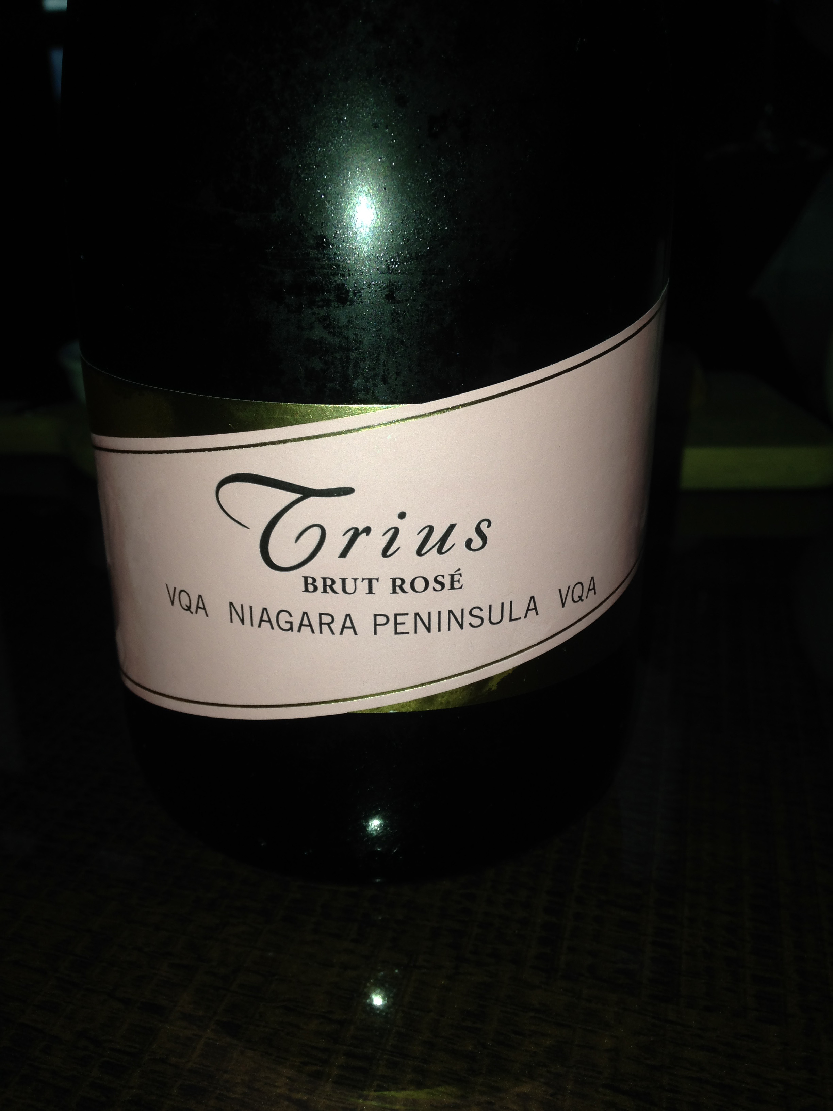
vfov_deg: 55.4
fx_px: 1059
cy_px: 556
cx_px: 416
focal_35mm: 33
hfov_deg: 42.9
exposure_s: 1/122
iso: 50
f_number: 2.4
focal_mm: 4.12
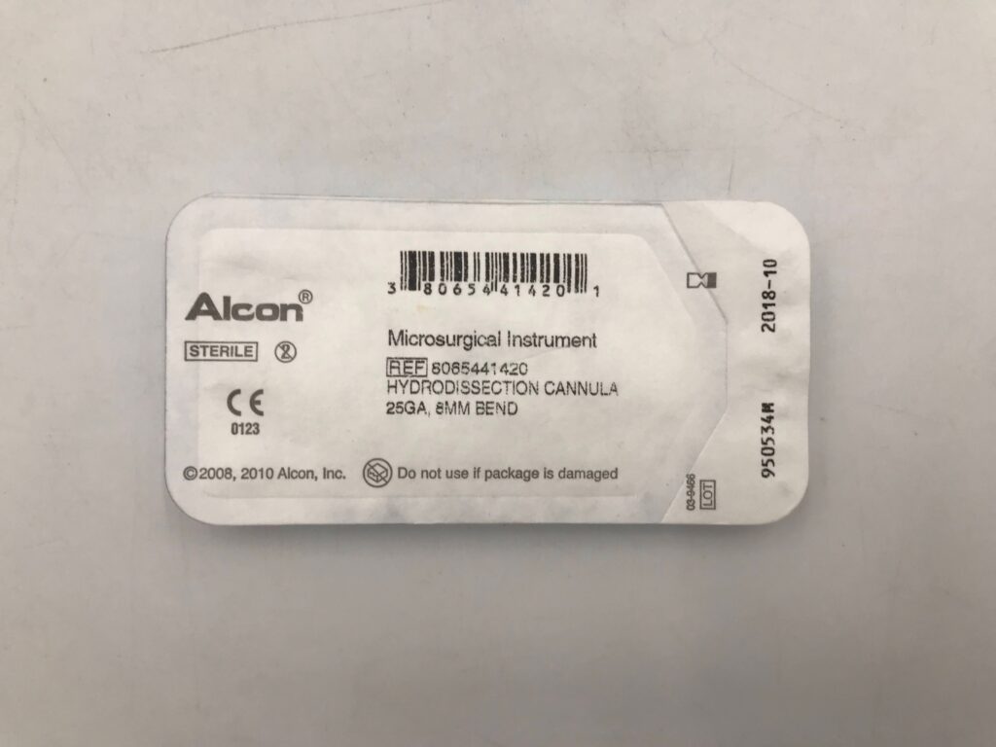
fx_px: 806
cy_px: 374
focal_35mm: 28
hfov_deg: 63.4
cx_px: 498
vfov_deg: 49.7
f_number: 1.8
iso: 32
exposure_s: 1/60
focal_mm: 3.99
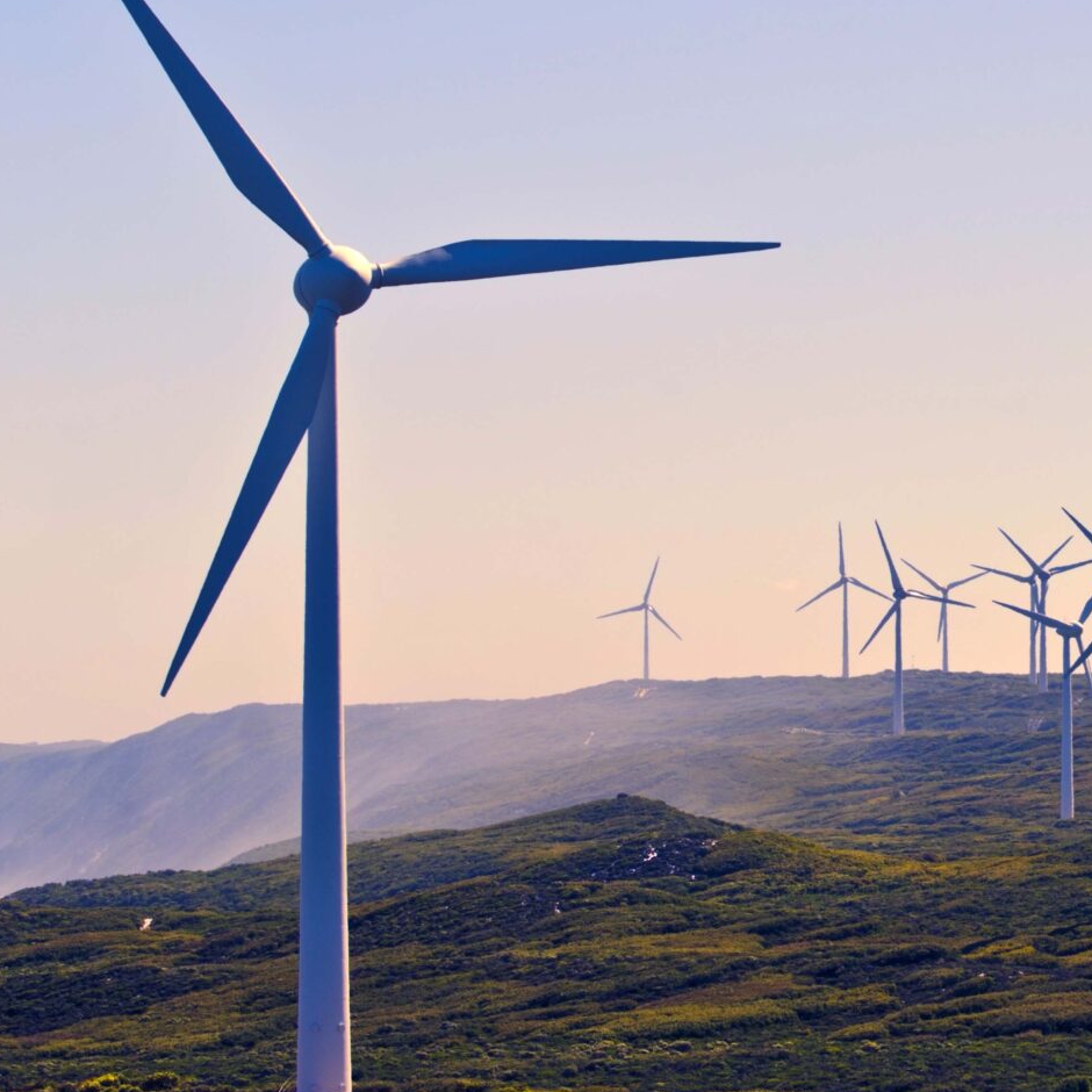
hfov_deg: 9.0
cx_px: 1011
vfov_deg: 9.0
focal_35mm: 194
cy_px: 417
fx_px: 6924
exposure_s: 1/500
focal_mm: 70
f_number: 8
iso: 250
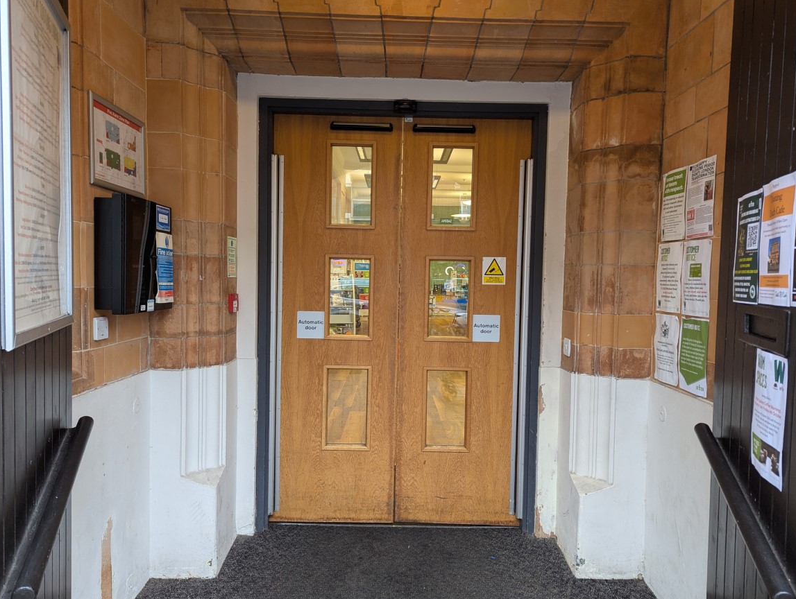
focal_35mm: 25
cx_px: 395
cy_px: 306
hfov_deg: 69.3
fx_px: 576
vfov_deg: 55.0
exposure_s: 1/58.2
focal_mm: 6.81
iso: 108
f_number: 1.85
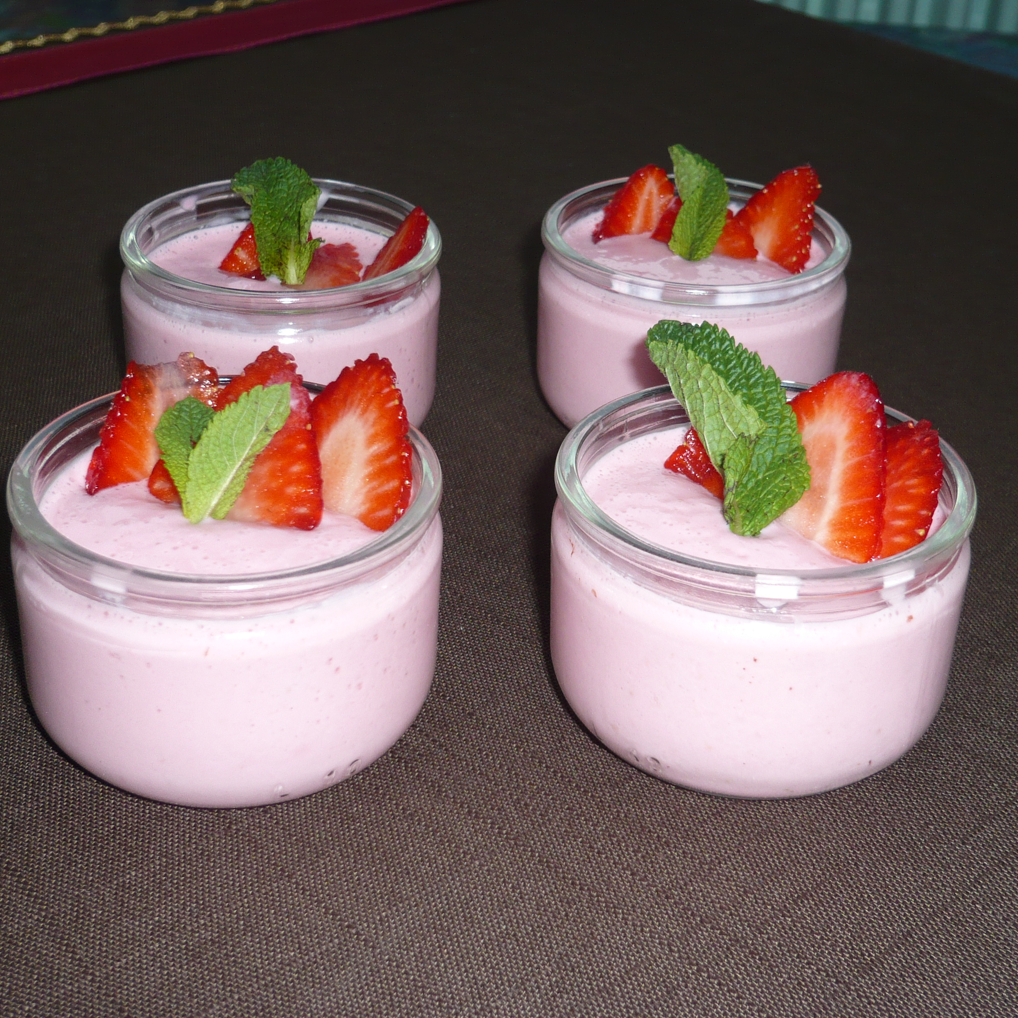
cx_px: 559
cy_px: 509
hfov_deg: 37.5
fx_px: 1497
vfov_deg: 37.6
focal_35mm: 45
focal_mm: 6.2
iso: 100
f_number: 3.2
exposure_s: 1/30
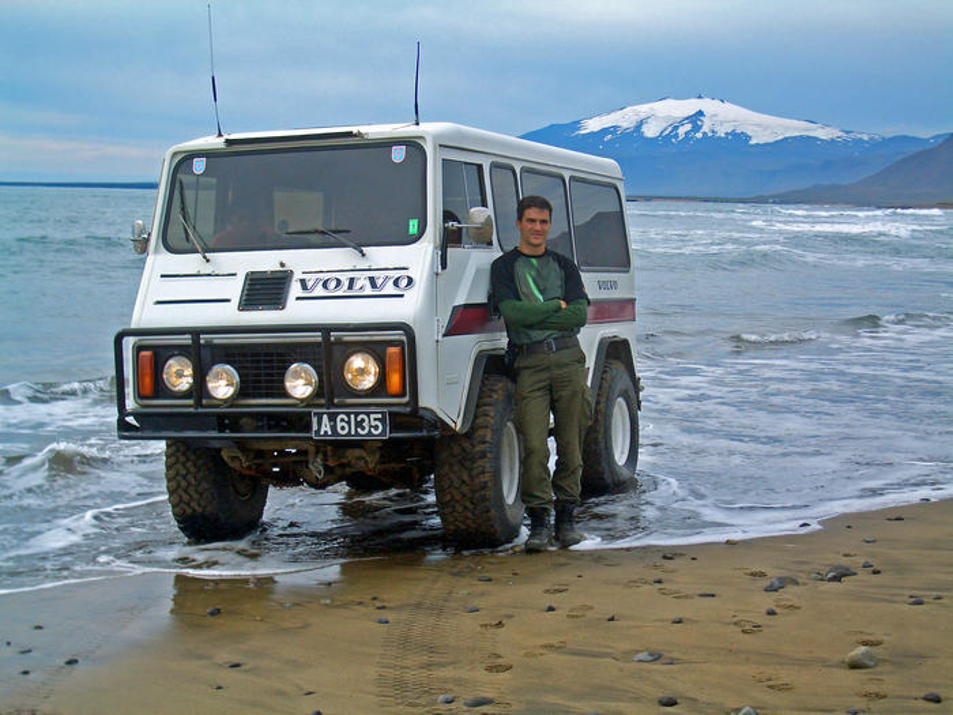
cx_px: 476
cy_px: 358
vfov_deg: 23.7
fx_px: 1707
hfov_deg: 31.2
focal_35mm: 62
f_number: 3.5
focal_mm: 10.2
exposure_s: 1/400
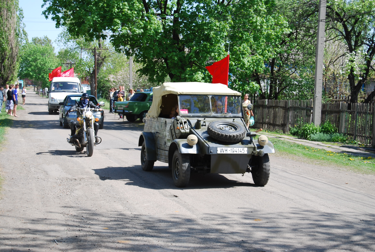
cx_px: 188
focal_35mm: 72
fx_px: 752
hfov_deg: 28.0
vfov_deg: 19.0
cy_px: 126
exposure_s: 1/160
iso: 100
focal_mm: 48
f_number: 6.3
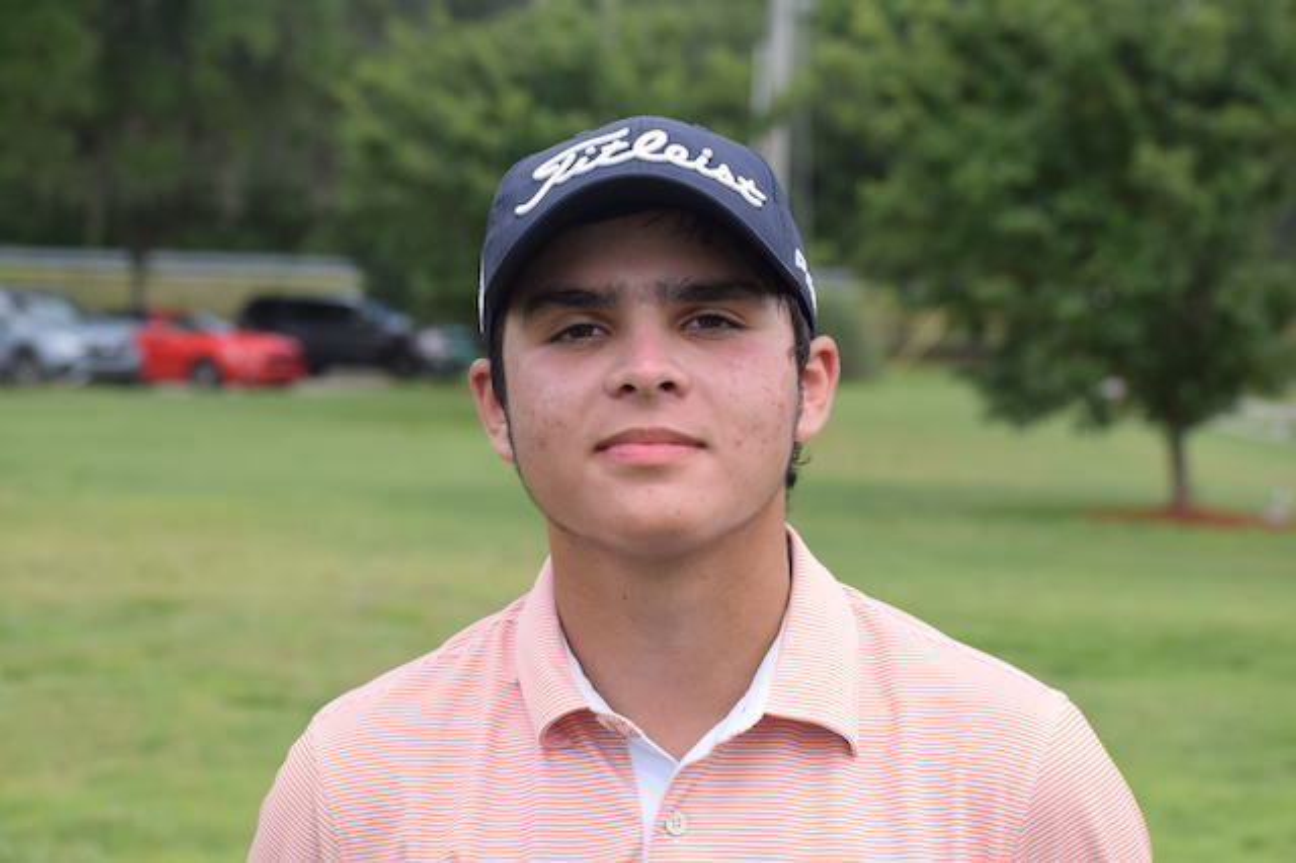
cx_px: 648
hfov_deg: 24.6
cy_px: 432
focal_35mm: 82
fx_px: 2968
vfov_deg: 16.5
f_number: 5.6
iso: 800
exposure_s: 1/2000
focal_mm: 55
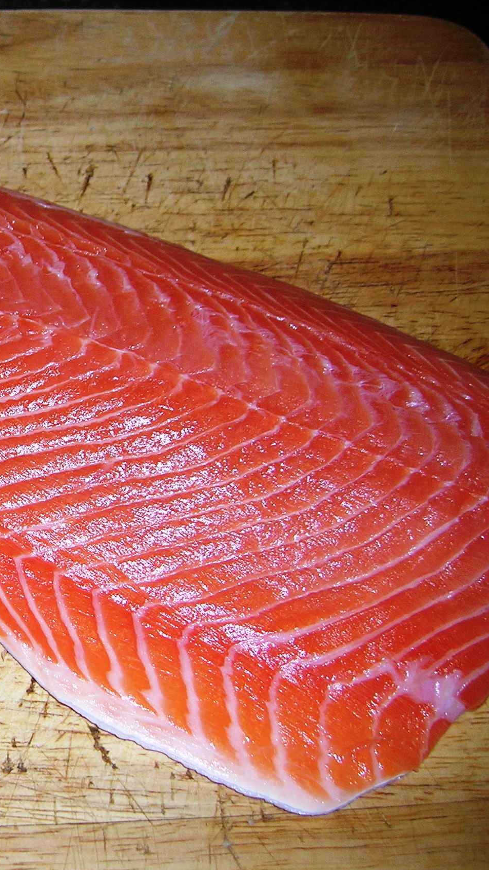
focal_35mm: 50
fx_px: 1152
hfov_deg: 22.4
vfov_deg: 41.3
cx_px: -73
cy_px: 433
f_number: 2.9
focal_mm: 5.7
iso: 50
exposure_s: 1/60.1
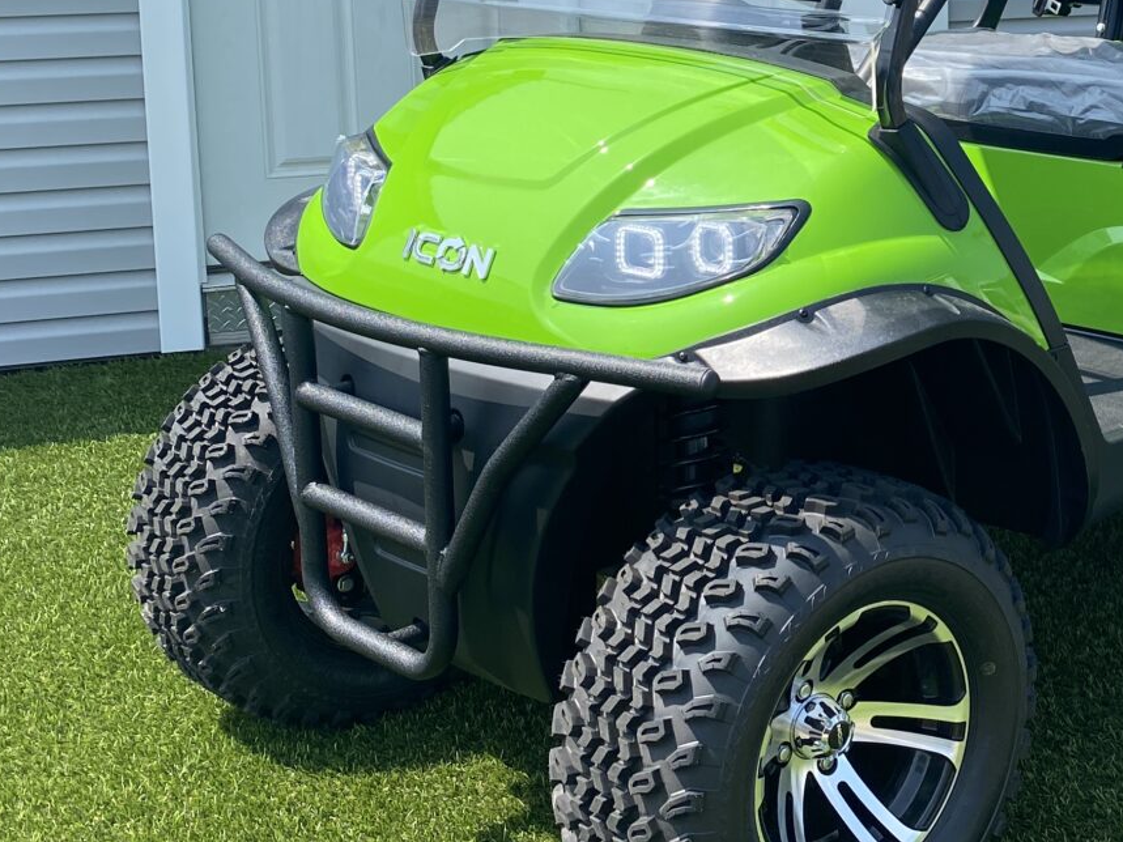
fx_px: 2011
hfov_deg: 30.0
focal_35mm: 62
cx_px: 988
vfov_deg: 23.2
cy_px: 132
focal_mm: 4.25
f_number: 1.8
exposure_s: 1/1522
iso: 32
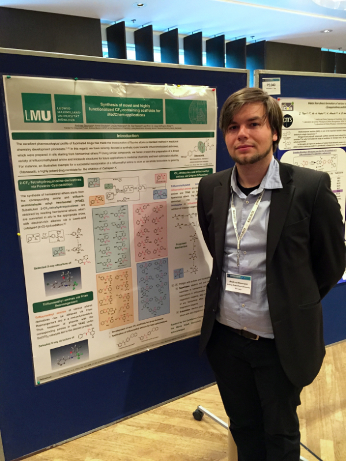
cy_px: 230
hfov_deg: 48.2
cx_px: 173
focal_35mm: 29
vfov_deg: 61.7
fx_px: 386
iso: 250
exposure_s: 1/20
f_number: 2.2
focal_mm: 4.15
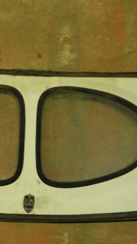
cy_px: 122
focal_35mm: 57
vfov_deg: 36.6
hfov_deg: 20.8
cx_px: 28
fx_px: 369
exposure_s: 1/12
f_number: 3.2
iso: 200
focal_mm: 6.3
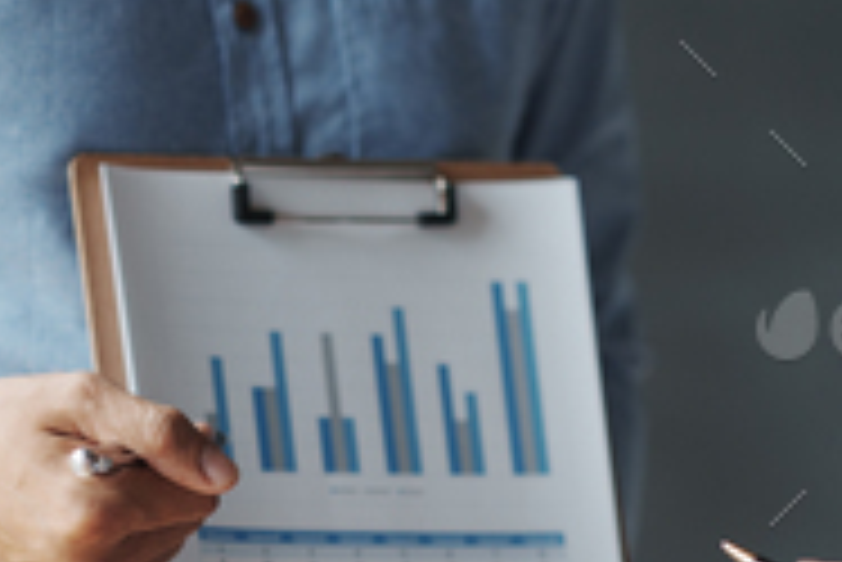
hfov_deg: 7.7
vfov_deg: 5.1
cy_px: 537
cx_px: 270
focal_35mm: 268
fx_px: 6273
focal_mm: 85
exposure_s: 1/200
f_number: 1.8
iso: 100
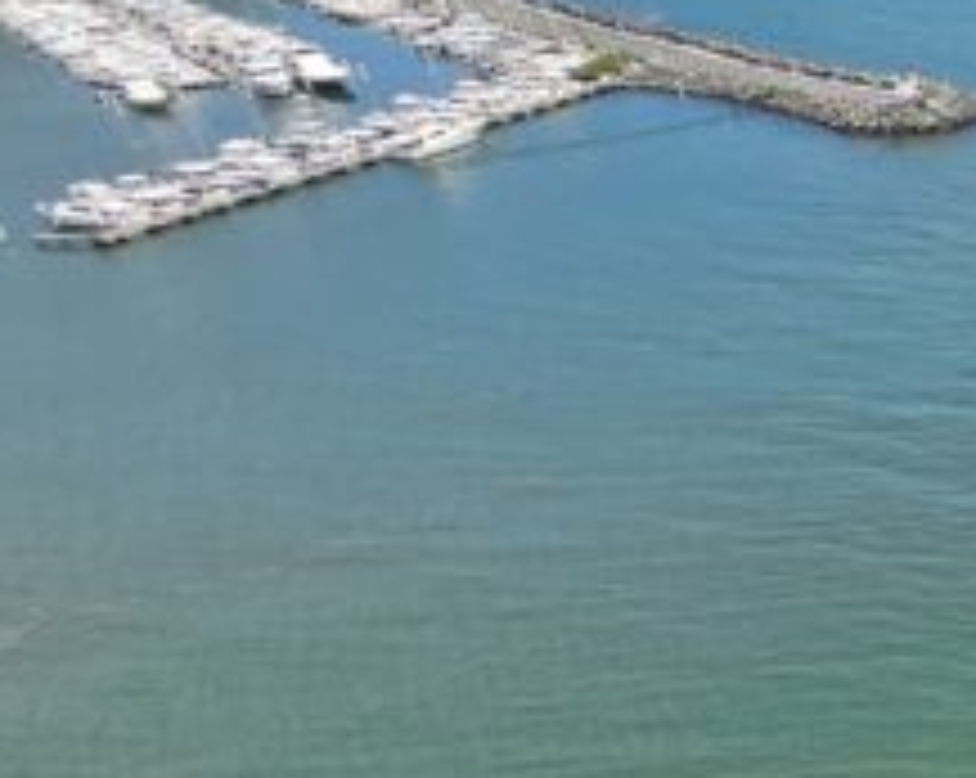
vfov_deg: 24.6
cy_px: 711
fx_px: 1731
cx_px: 2073
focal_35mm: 60
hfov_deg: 17.8
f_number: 2.2
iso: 50
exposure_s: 1/2423
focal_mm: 2.2
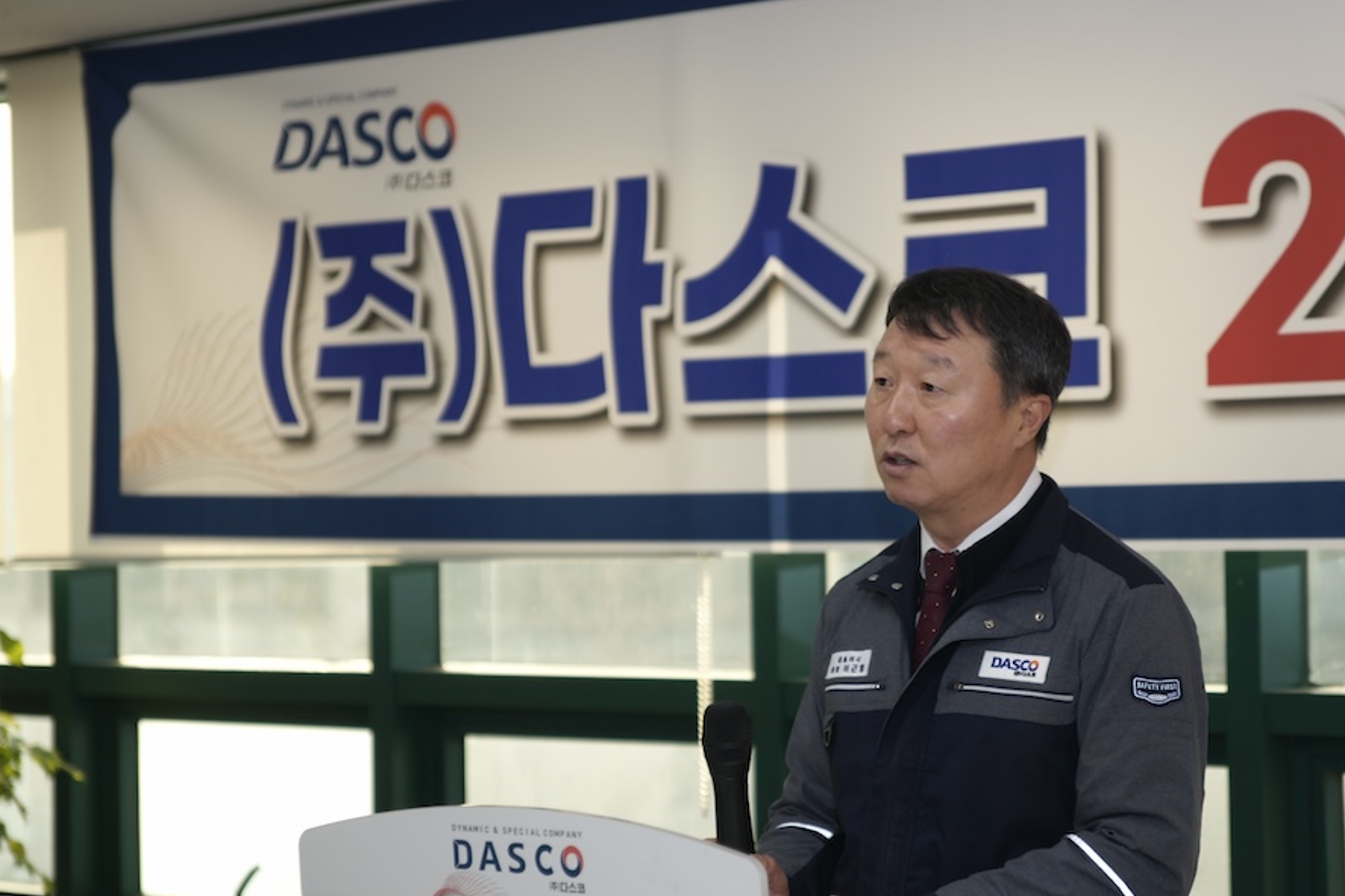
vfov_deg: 13.5
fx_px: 3773
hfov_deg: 20.2
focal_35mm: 101
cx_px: 816
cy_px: 534
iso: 100
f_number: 2.8
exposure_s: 1/160
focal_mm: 70
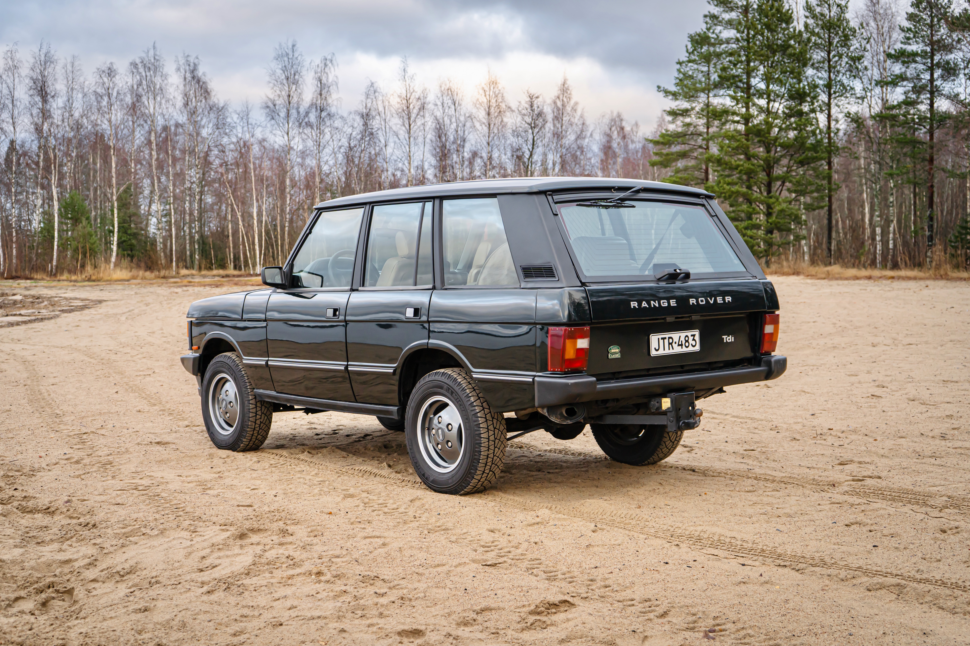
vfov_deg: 29.2
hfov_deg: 42.7
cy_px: 323
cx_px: 485
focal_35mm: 46
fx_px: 1239
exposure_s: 1/200
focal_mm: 46
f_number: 5.6
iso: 500
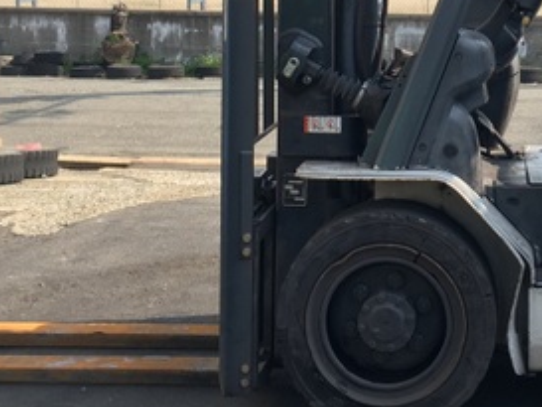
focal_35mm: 85
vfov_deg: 16.7
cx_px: 459
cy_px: -64
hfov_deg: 22.6
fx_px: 1331
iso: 25
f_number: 2.2
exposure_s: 1/596
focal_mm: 4.15
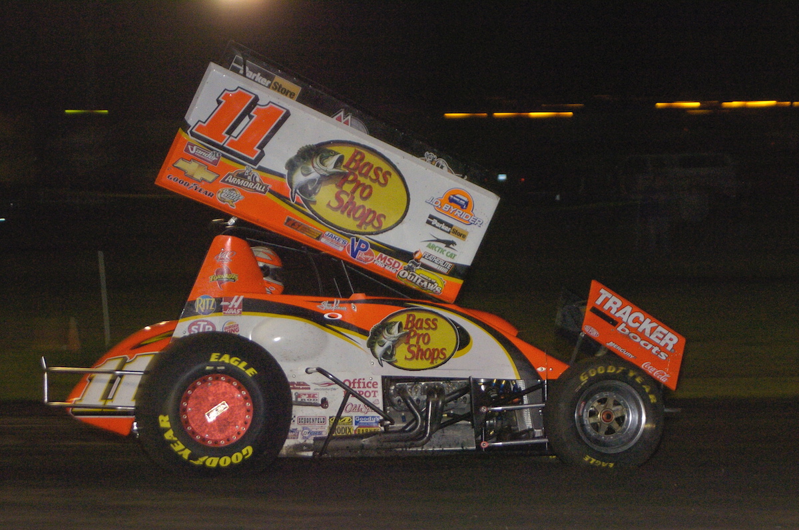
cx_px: 400
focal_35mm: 120
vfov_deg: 11.4
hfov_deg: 17.1
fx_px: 2658
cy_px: 265
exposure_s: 1/125
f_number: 5.6
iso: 1600
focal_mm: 80
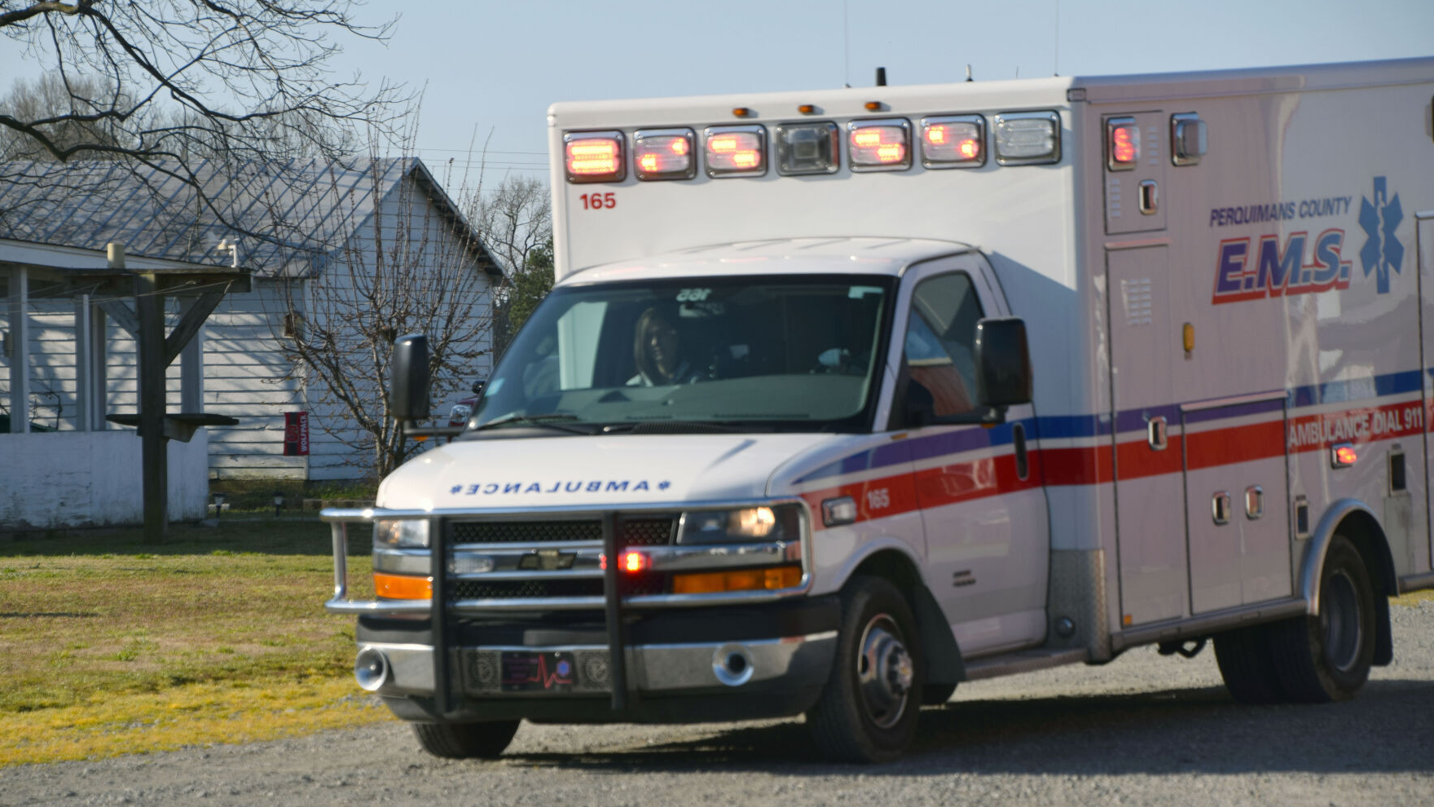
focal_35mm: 192
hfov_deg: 11.2
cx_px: 717
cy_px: 398
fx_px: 7301
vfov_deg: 6.3
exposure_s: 1/800
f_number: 7.1
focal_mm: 122
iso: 200
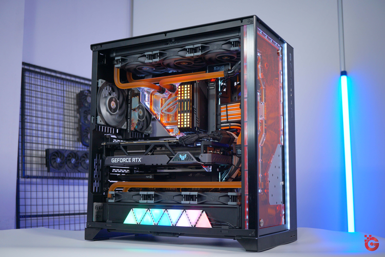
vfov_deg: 29.9
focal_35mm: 45
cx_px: 192
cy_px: 128
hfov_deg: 43.6
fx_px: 481
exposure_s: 1/125
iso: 1600
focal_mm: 30
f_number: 3.5
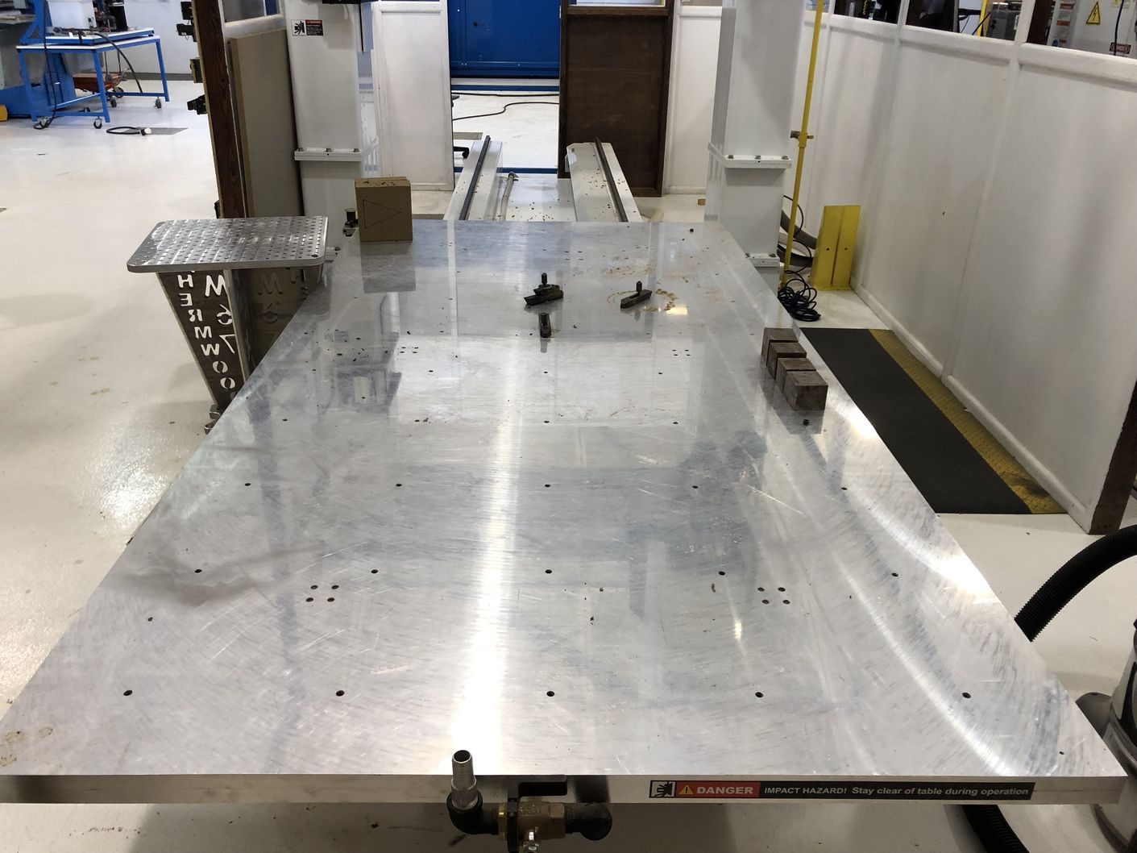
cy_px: 426
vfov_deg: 49.7
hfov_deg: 63.4
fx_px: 920
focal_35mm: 28
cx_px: 568
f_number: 1.8
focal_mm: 3.99
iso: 32
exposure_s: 1/30
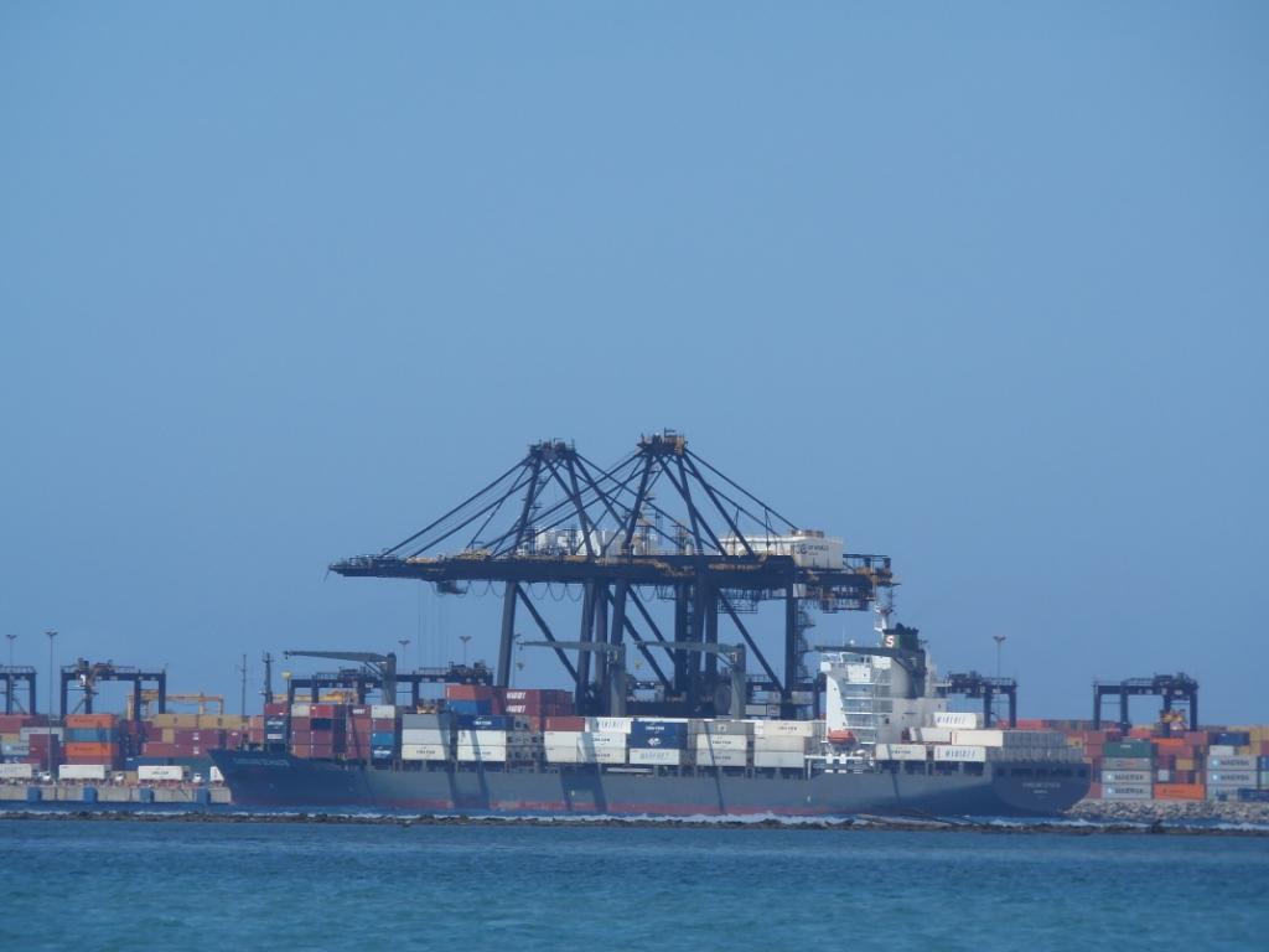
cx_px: 634
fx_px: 14077
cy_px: 476
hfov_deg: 5.2
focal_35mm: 384
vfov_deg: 3.9
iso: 64
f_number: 5
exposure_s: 1/500
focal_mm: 71.1
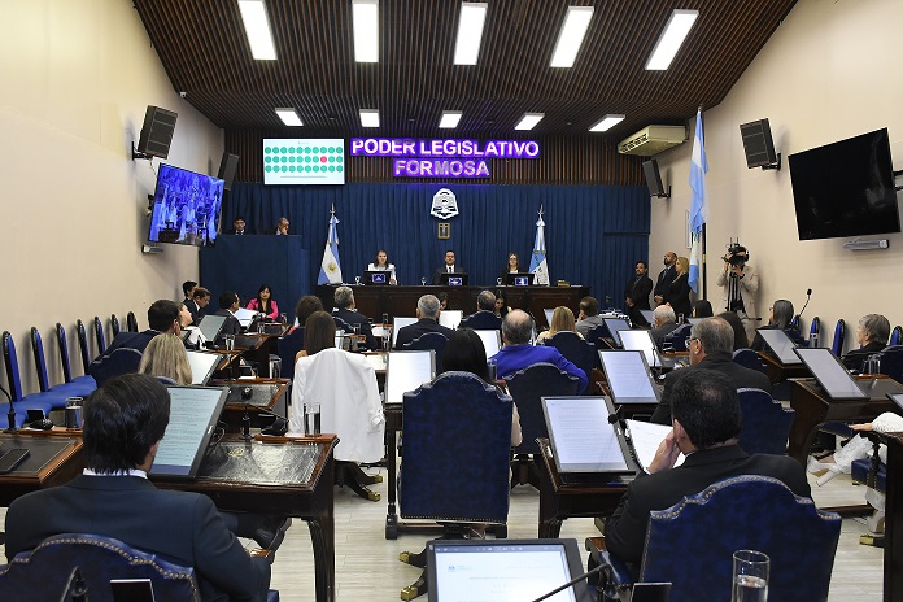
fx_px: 828
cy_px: 301
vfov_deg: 40.0
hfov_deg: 57.2
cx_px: 452
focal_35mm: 33
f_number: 5.6
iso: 2000
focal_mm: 22
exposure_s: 1/100
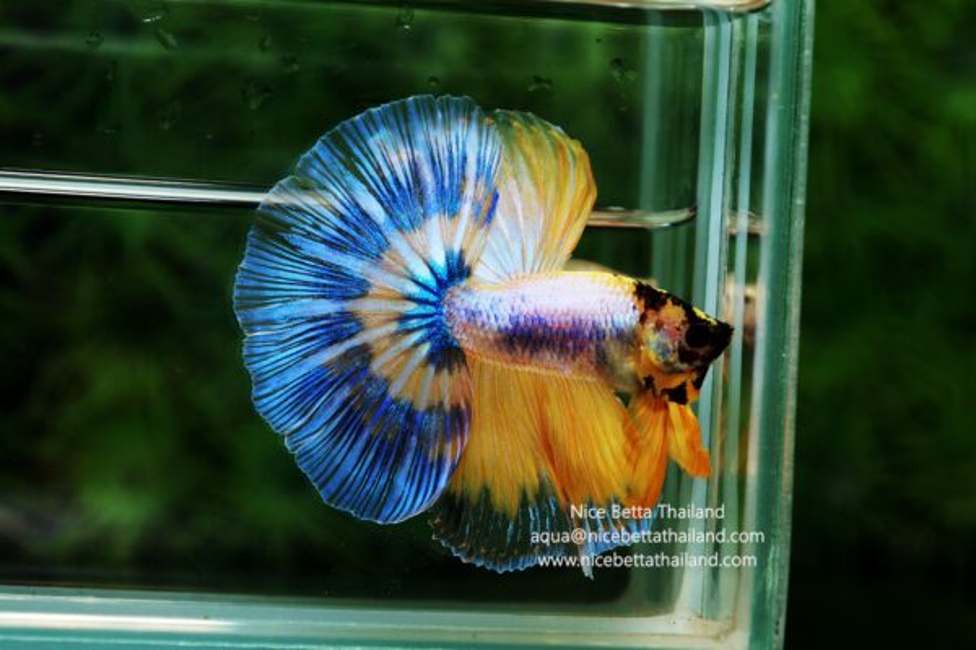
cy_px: 325
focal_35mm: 82
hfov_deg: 24.6
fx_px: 2236
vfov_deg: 16.6
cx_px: 488
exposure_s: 1/100
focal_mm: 55
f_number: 5.6
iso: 200
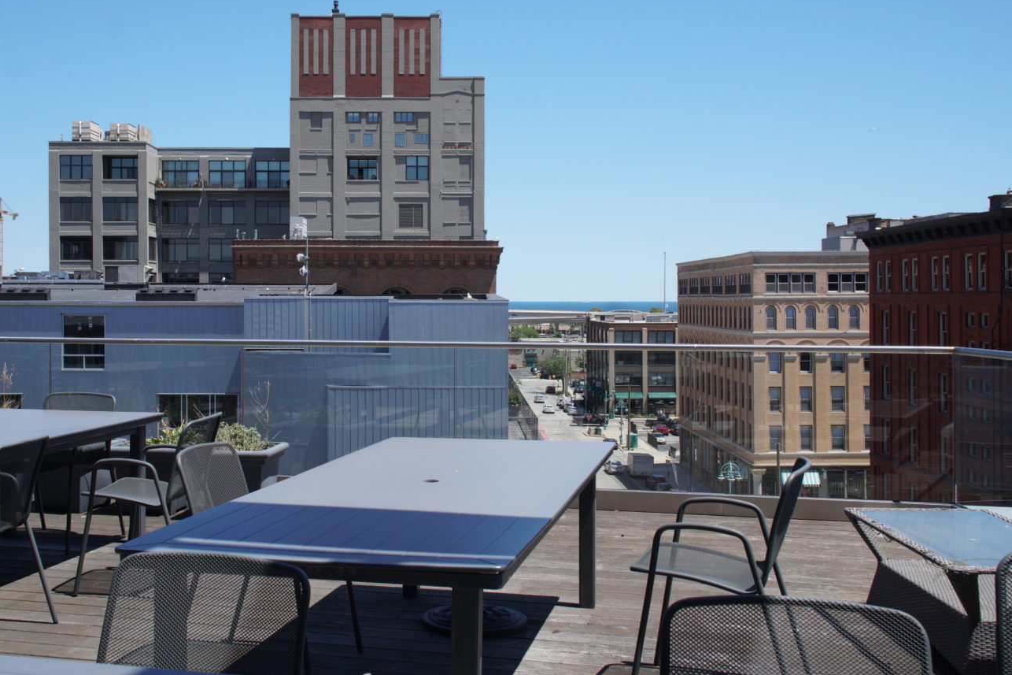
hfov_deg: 45.4
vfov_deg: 31.2
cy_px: 310
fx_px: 1209
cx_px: 452
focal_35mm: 43
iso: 250
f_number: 6.7
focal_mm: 24
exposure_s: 1/750
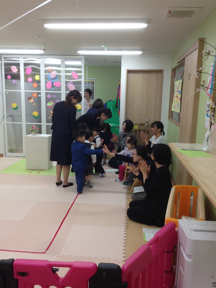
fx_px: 275
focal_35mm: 33
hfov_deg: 43.0
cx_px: 108
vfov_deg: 55.3
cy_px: 144
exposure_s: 1/60
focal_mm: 4.12
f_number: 2.4
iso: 50
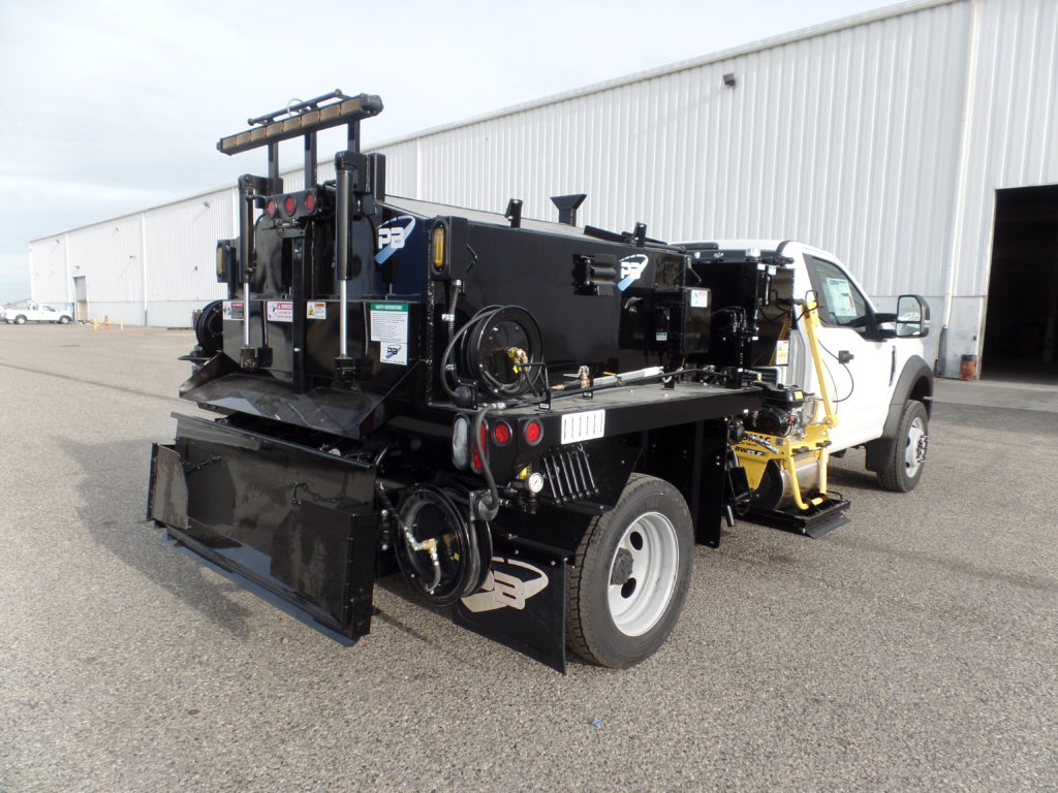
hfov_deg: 73.9
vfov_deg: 58.9
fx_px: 703
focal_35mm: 23
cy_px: 396
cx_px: 529
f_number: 3.5
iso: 80
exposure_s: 1/350
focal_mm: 4.1
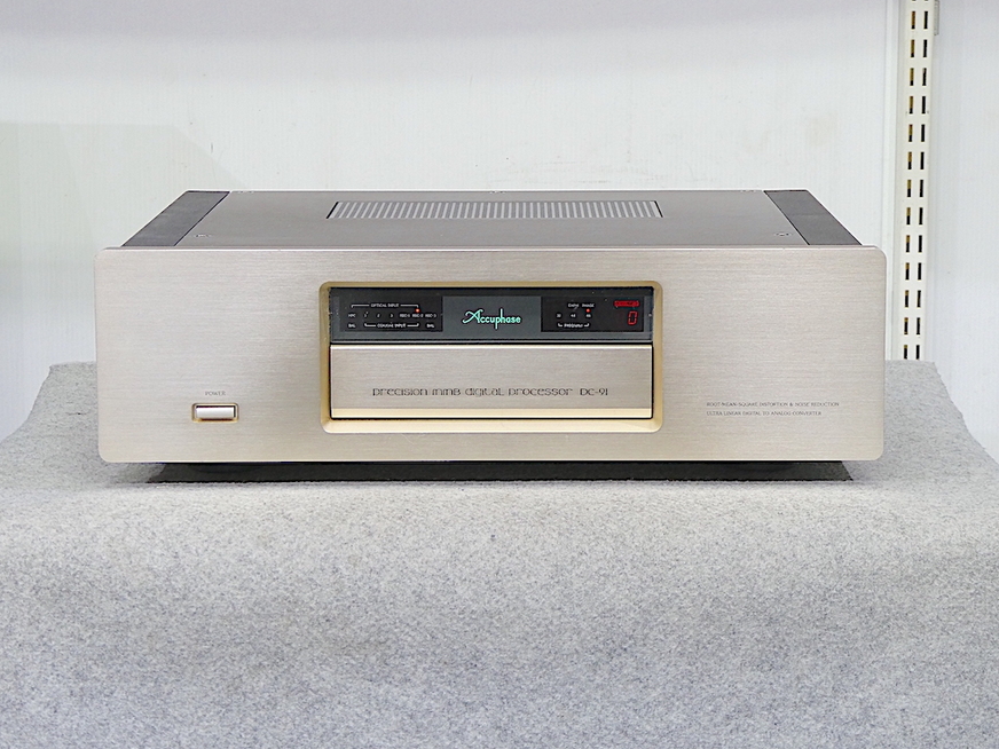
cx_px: 490
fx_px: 2511
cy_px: 341
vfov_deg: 17.0
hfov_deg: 22.5
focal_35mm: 87
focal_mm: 14.1
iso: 200
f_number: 4.7
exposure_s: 1/8
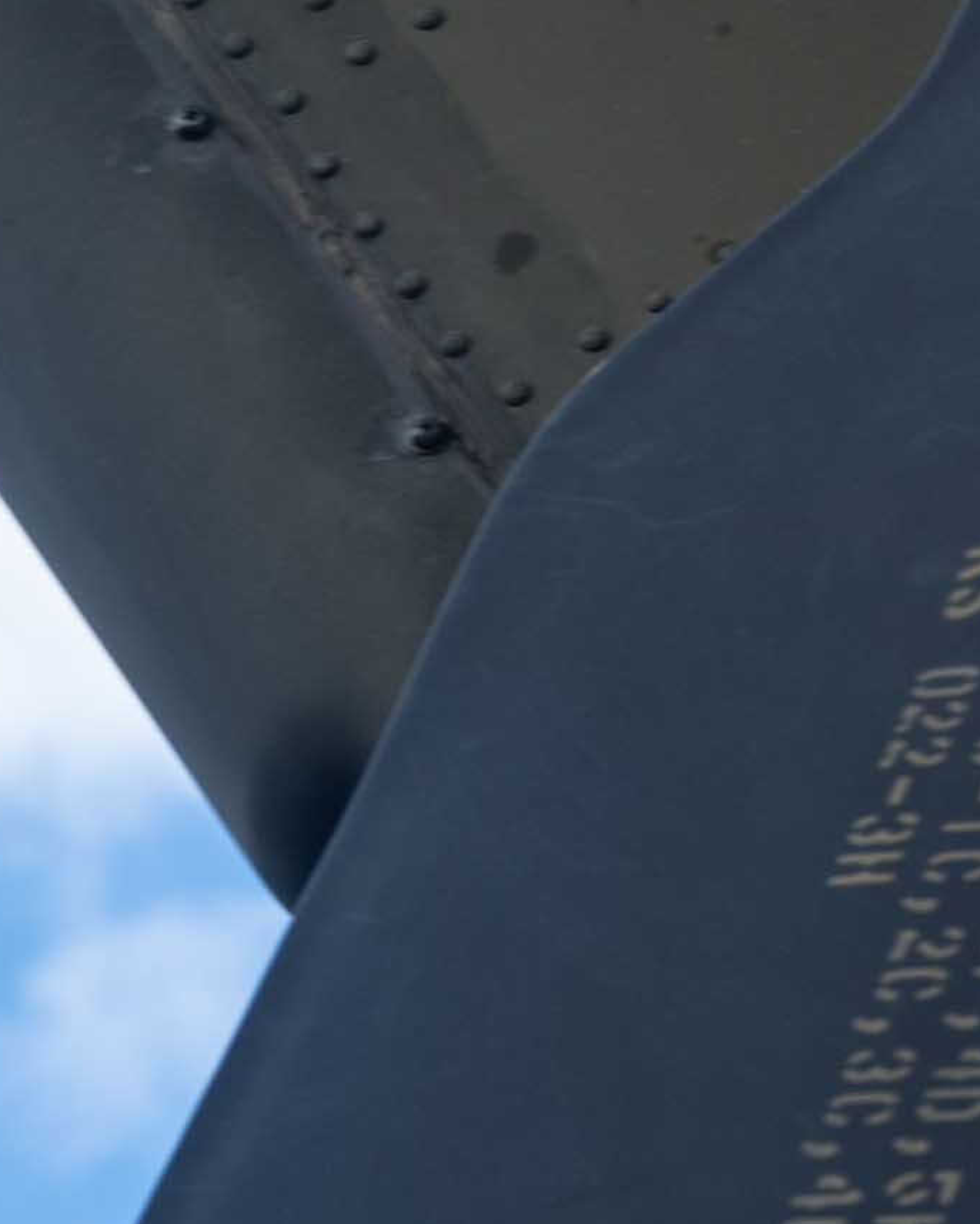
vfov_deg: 7.0
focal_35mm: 271
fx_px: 9820
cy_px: -772
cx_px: 3267
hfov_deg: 5.3
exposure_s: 1/200
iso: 100
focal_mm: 41
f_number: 5.6
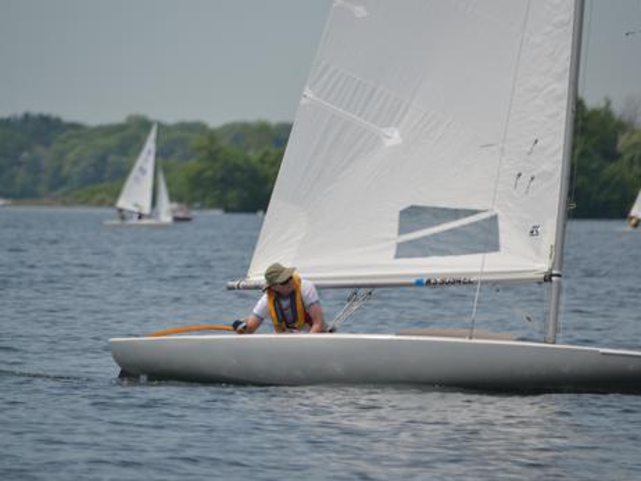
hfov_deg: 4.8
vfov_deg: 3.6
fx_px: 7633
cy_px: 232
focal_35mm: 412
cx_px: 293
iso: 100
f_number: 5.3
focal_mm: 240
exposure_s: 1/400
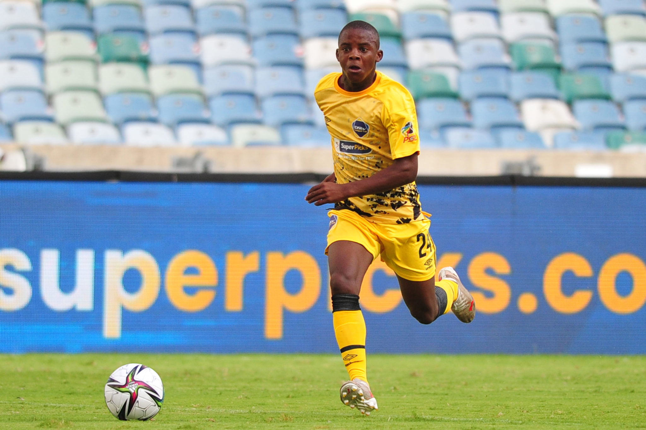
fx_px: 5380
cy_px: 215
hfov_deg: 6.9
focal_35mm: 300
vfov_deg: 4.6
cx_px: 323
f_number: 4
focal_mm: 300
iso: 1000
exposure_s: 1/2000
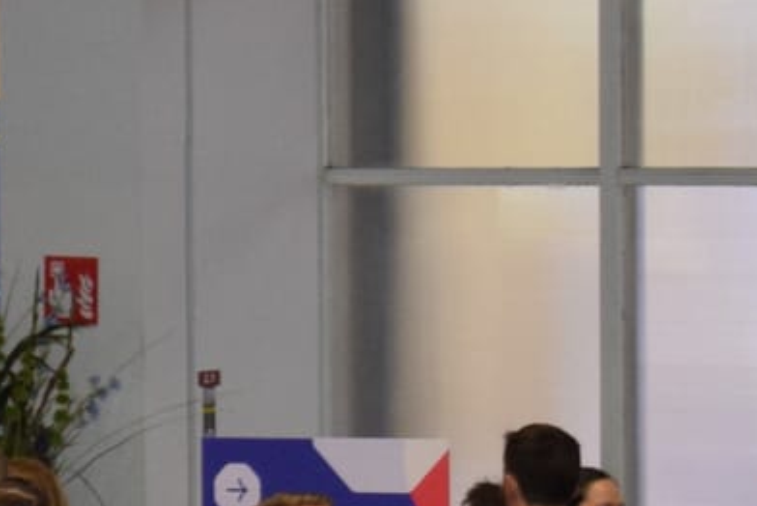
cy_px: 733
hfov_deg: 5.5
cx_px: 39
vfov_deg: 3.7
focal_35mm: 372
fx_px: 7828
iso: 800
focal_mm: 38
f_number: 5.6
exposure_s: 1/125
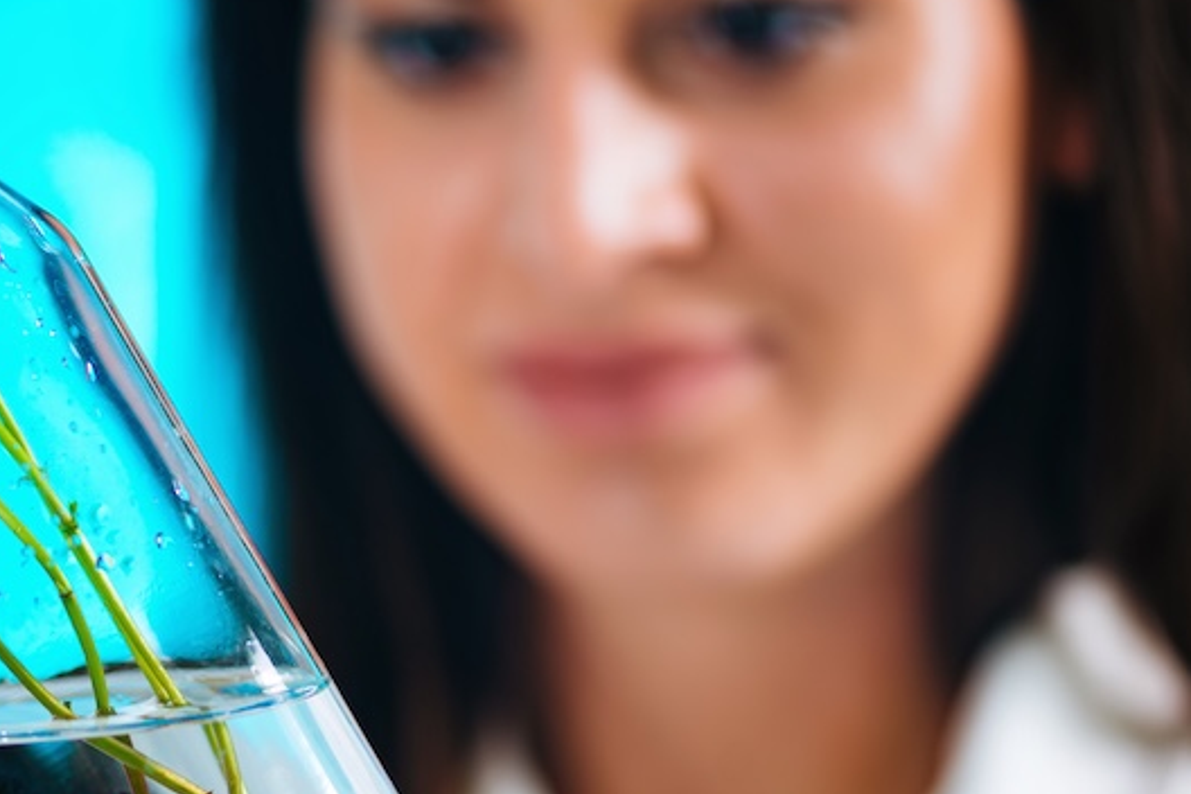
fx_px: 6583
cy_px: 646
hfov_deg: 10.3
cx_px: 113
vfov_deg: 6.9
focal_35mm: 199
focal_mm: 105
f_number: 3.5
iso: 100
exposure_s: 1/160
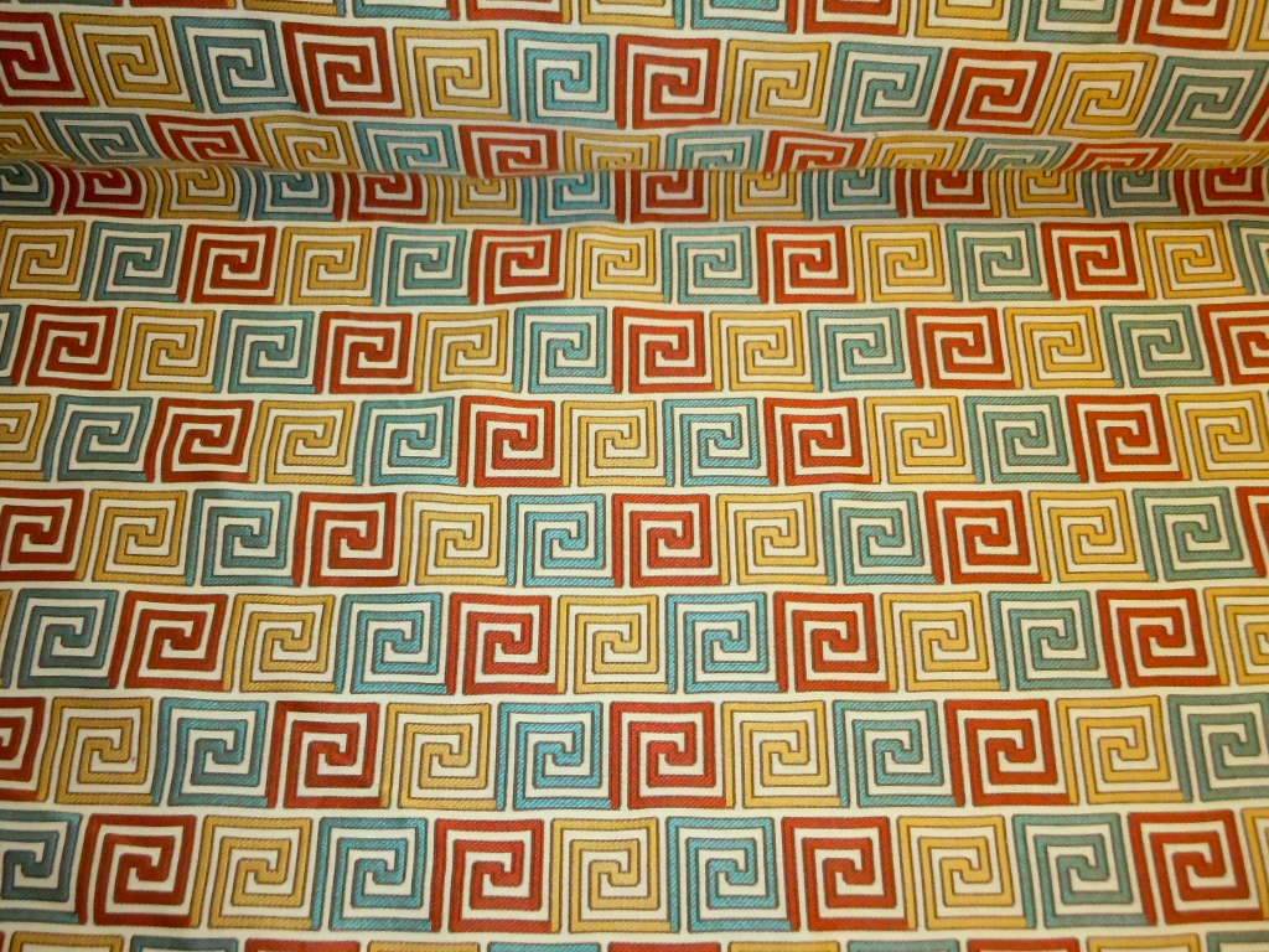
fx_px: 1210
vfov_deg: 42.9
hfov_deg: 55.4
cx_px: 634
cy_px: 476
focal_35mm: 33
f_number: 4
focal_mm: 5.9
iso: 640
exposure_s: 1/80
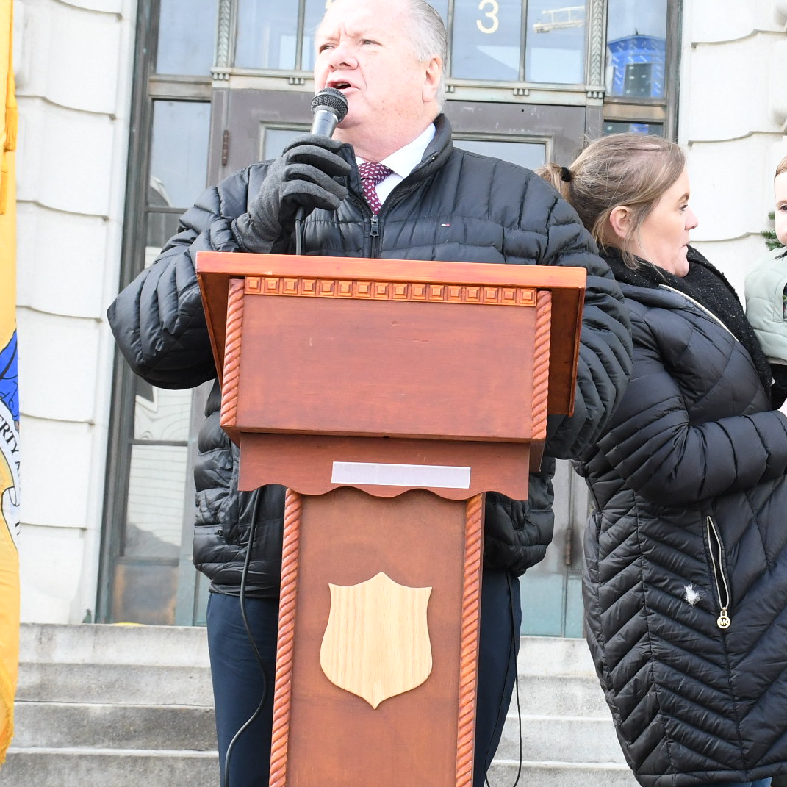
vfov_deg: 16.4
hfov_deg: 16.2
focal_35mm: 106
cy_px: 281
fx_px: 2727
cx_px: 707
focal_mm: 32
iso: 1250
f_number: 9
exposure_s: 1/320
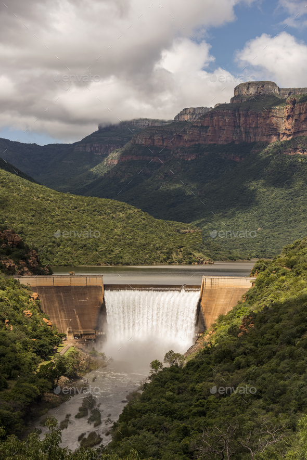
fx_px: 869
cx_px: 154
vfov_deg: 29.6
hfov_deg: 20.0
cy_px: 230
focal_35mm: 68
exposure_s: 1/250
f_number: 8
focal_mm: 68
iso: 100
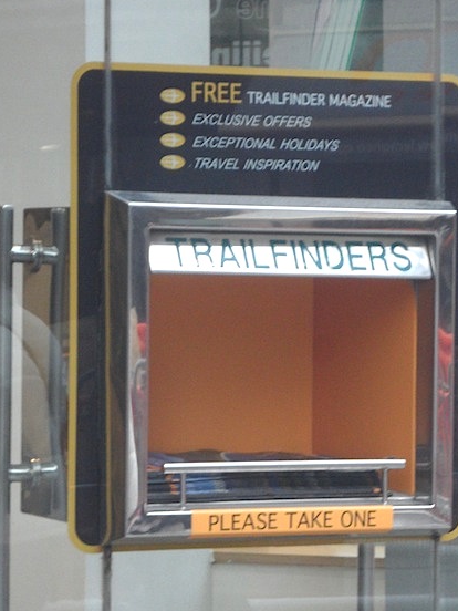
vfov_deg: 11.1
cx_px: 290
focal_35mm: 178
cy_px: 356
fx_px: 3140
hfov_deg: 8.3
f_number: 5.9
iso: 160
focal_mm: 24.5
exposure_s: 1/90
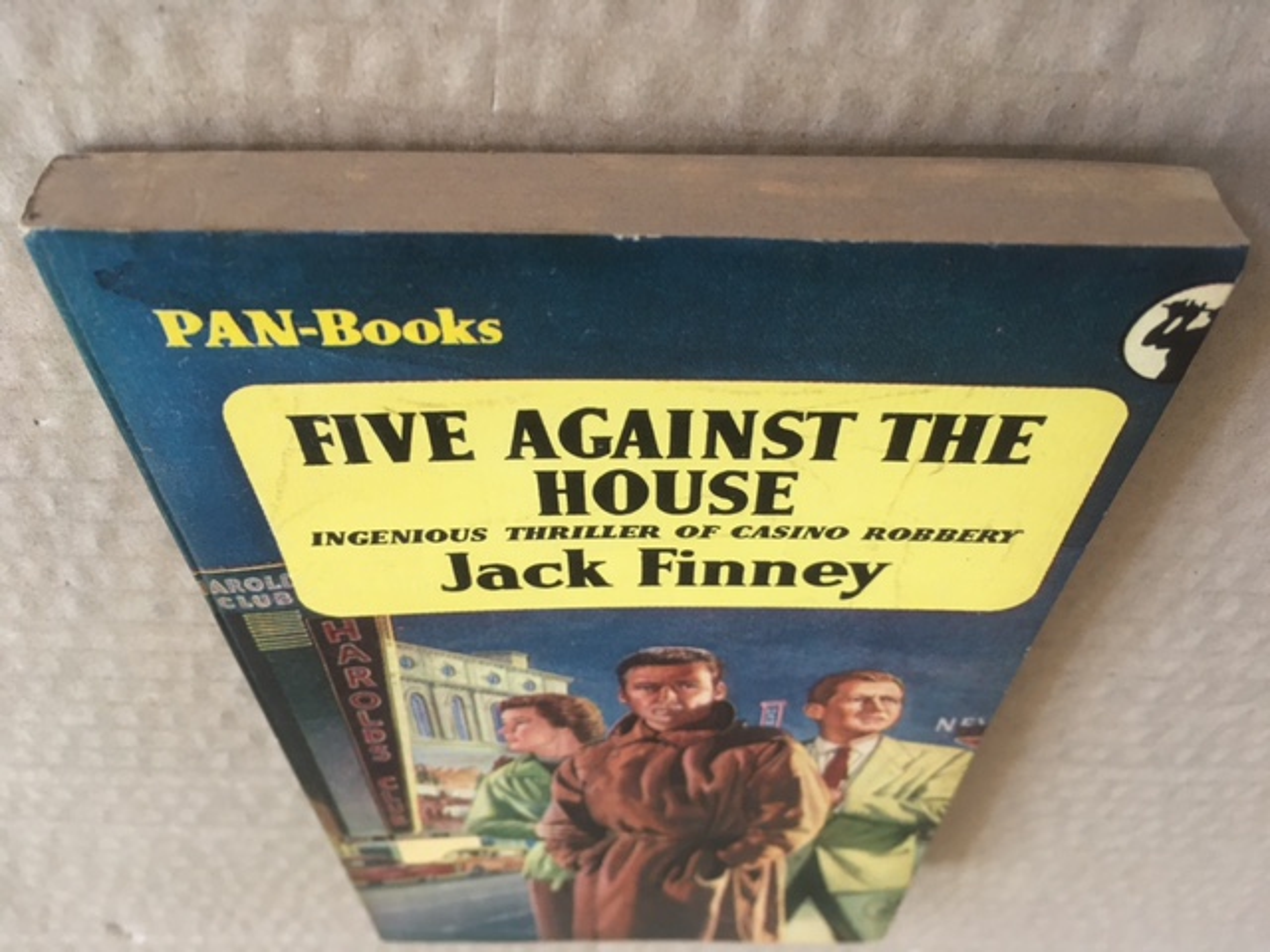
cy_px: 476
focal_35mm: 29
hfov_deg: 61.7
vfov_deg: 48.2
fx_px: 1064
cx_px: 635
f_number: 2.2
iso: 125
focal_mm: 4.15
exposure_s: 1/33
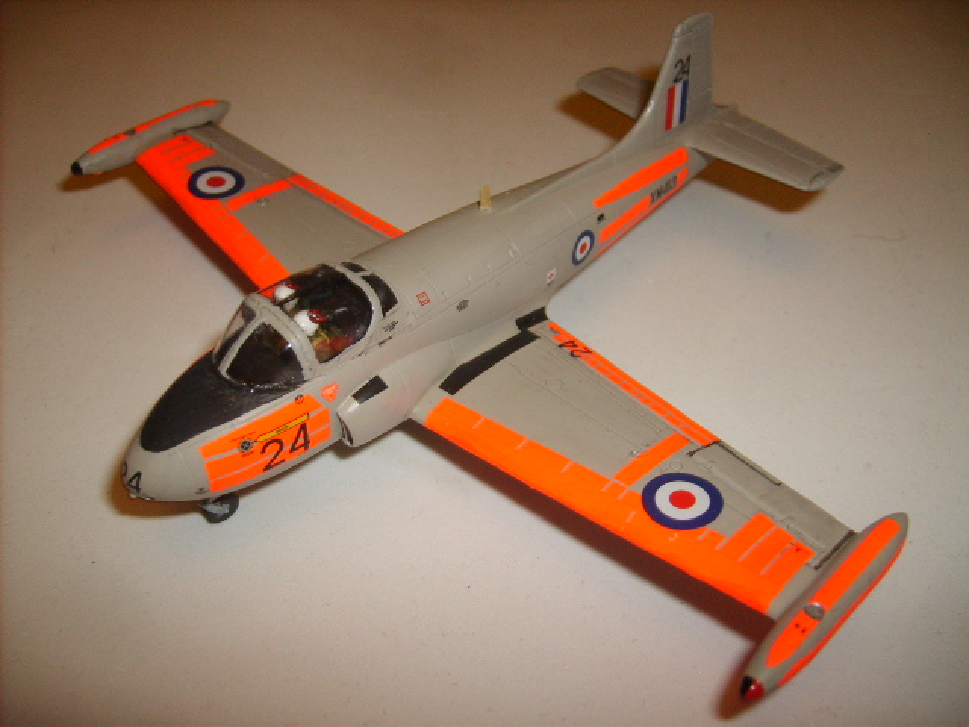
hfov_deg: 52.6
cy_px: 364
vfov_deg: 40.7
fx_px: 980
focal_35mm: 35
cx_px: 484
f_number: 2.8
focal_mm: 5.8
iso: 100
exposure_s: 1/45
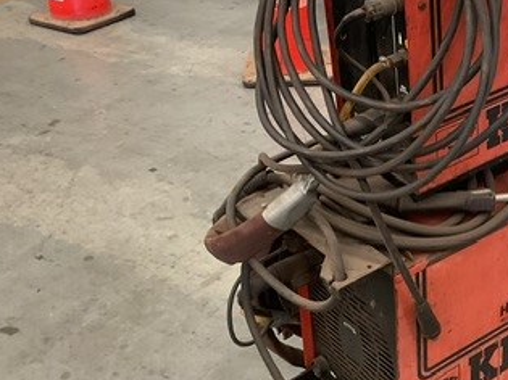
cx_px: 453
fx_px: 866
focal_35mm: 59
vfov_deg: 24.8
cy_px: 177
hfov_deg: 31.3
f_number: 1.8
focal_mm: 3
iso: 125
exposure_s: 1/50
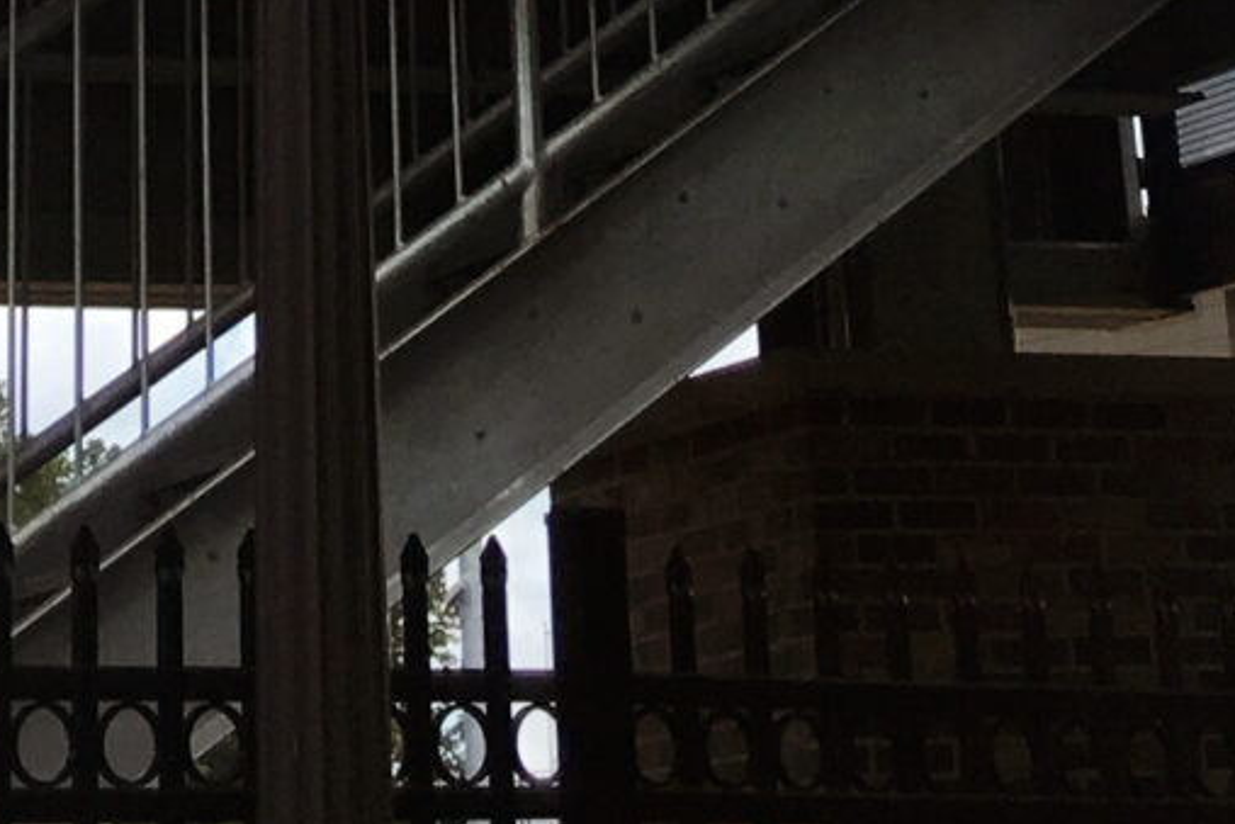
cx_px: 314
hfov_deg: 13.5
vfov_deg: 7.6
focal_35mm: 152
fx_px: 5216
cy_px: -1893
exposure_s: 1/663
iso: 25
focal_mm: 4.15
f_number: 2.2
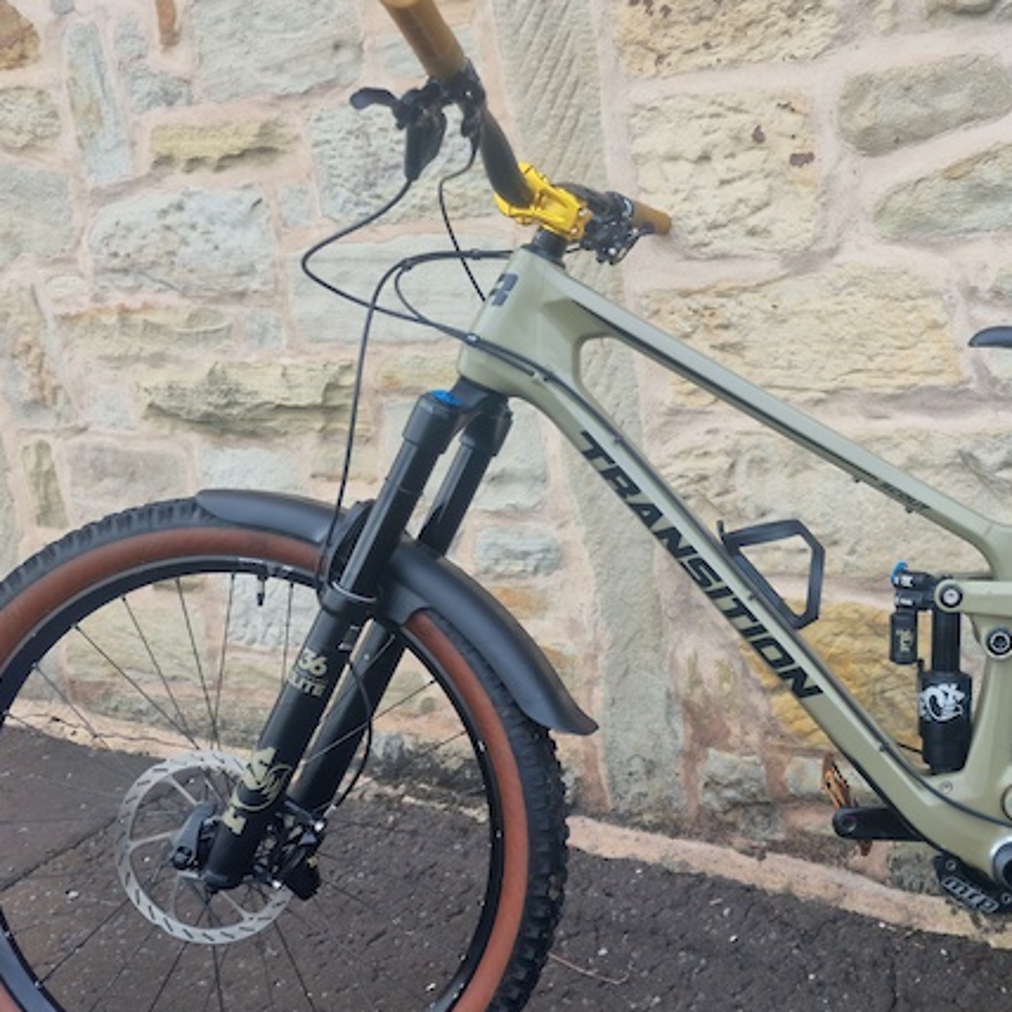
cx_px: 830
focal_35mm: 38
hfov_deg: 41.7
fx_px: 1257
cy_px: 556
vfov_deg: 43.8
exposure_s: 1/100
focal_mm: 6.4
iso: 50
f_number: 1.8
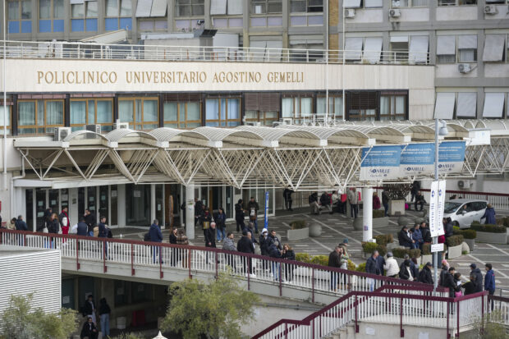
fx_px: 1541
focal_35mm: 109
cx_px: 254
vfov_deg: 12.6
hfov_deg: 18.8
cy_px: 170
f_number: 6.3
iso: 500
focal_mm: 109
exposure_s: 1/1250
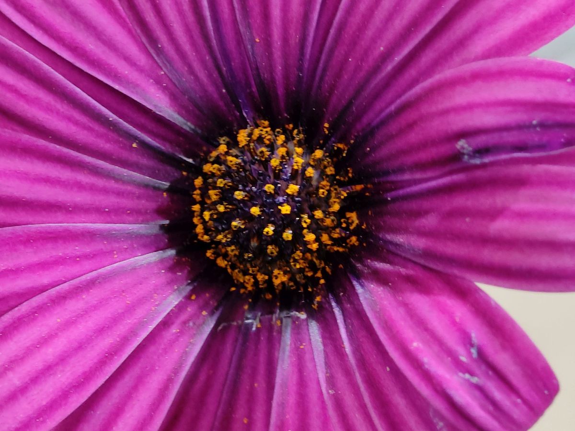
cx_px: 288
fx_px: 2326
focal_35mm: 140
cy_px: 216
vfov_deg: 10.6
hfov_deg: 14.1
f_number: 2.55
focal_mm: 13.3
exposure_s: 1/25
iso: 450
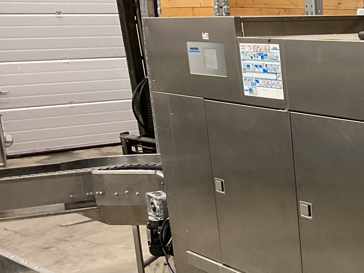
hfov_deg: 22.9
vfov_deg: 18.6
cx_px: 454
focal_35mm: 77
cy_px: 281
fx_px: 810
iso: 160
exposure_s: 1/50
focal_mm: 3
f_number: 1.8
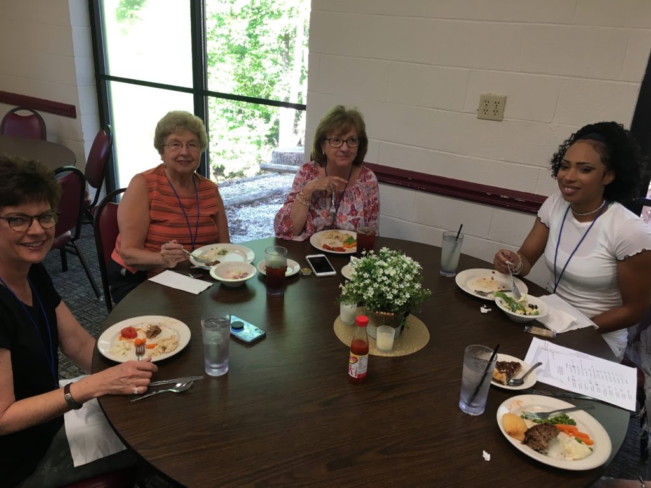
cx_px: 326
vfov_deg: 48.2
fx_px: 545
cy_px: 244
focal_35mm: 29
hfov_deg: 61.7
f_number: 2.2
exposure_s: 1/30
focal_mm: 4.15
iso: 32
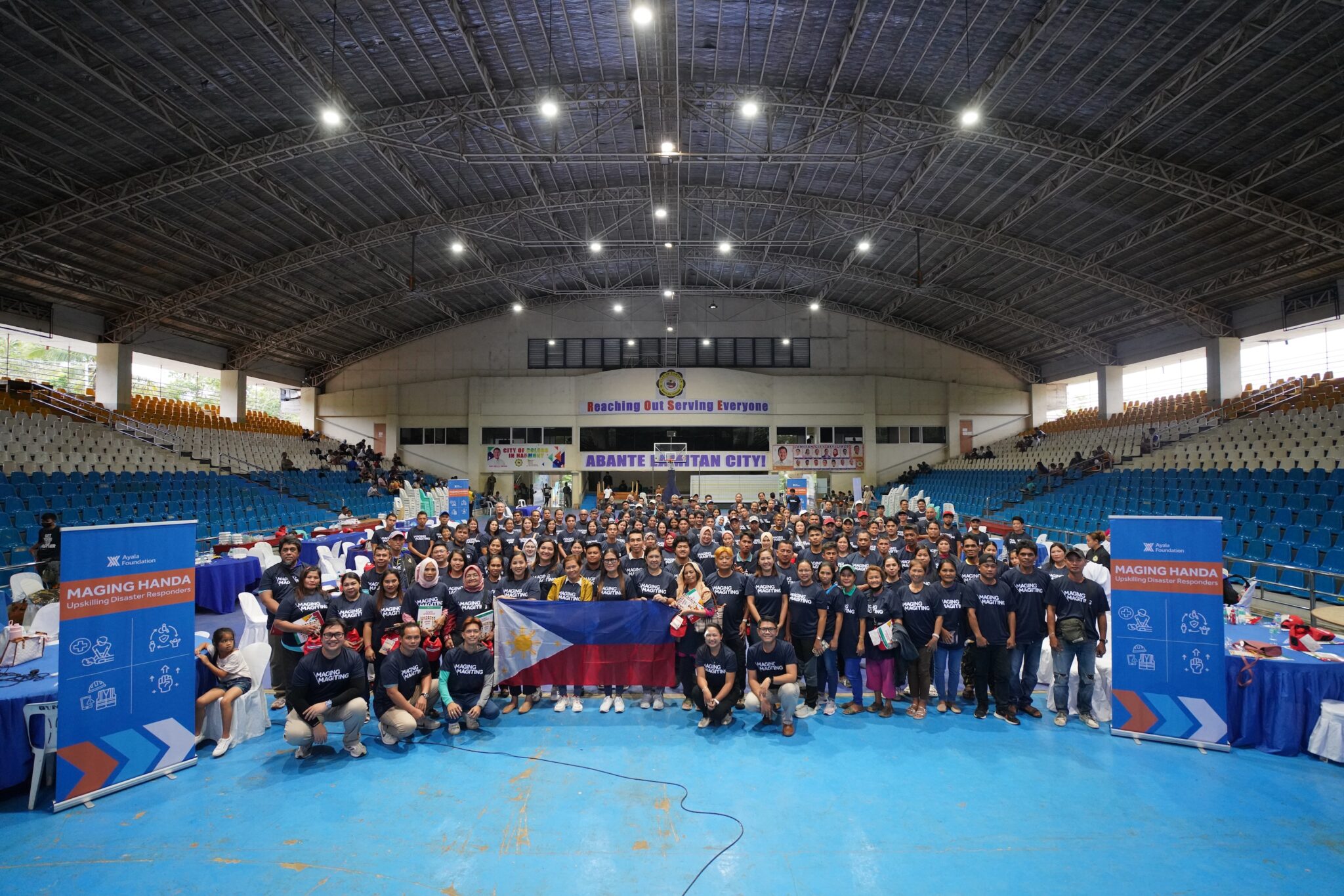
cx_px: 672
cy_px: 448
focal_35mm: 16
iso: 3200
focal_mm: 16
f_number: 4
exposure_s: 1/160
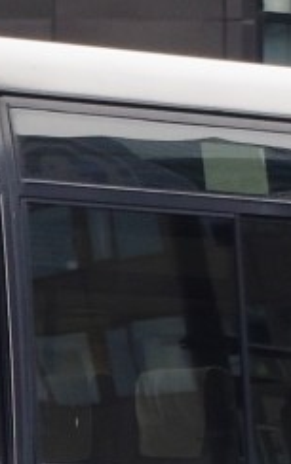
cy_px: 571
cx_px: -466
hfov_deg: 2.2
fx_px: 7596
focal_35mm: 600
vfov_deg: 3.5
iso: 400
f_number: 7.1
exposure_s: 1/800
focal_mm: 47.5
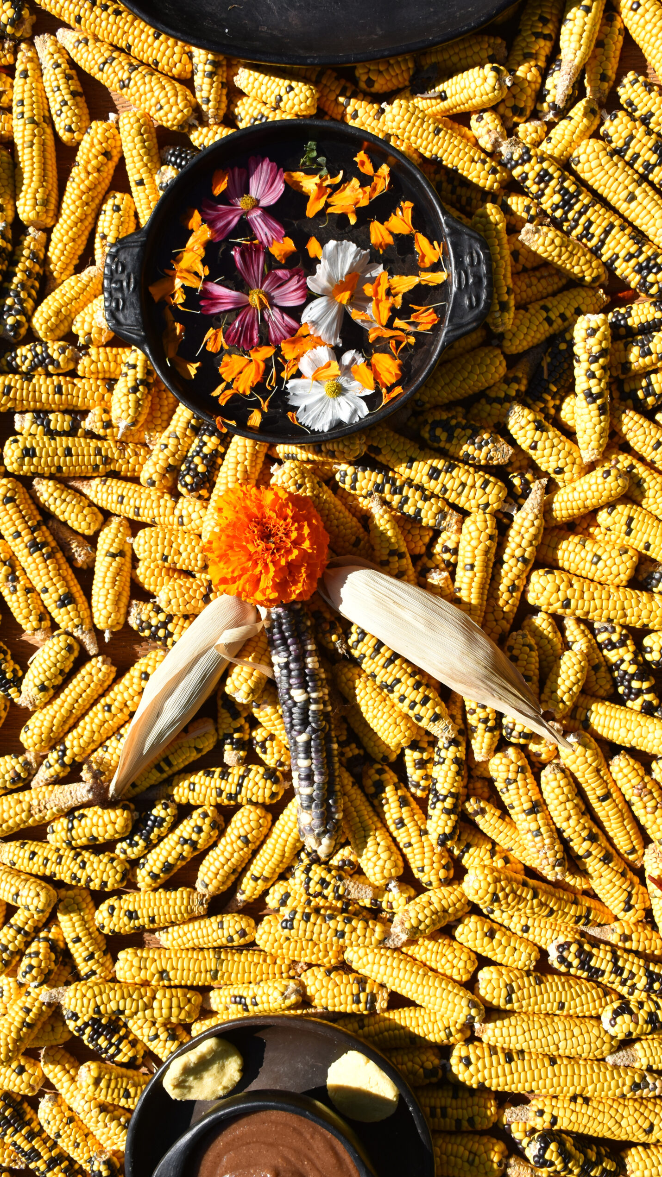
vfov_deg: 52.8
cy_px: 589
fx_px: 1186
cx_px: 362
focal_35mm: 38
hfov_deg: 31.2
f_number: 8
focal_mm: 24
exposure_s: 1/2000
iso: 400
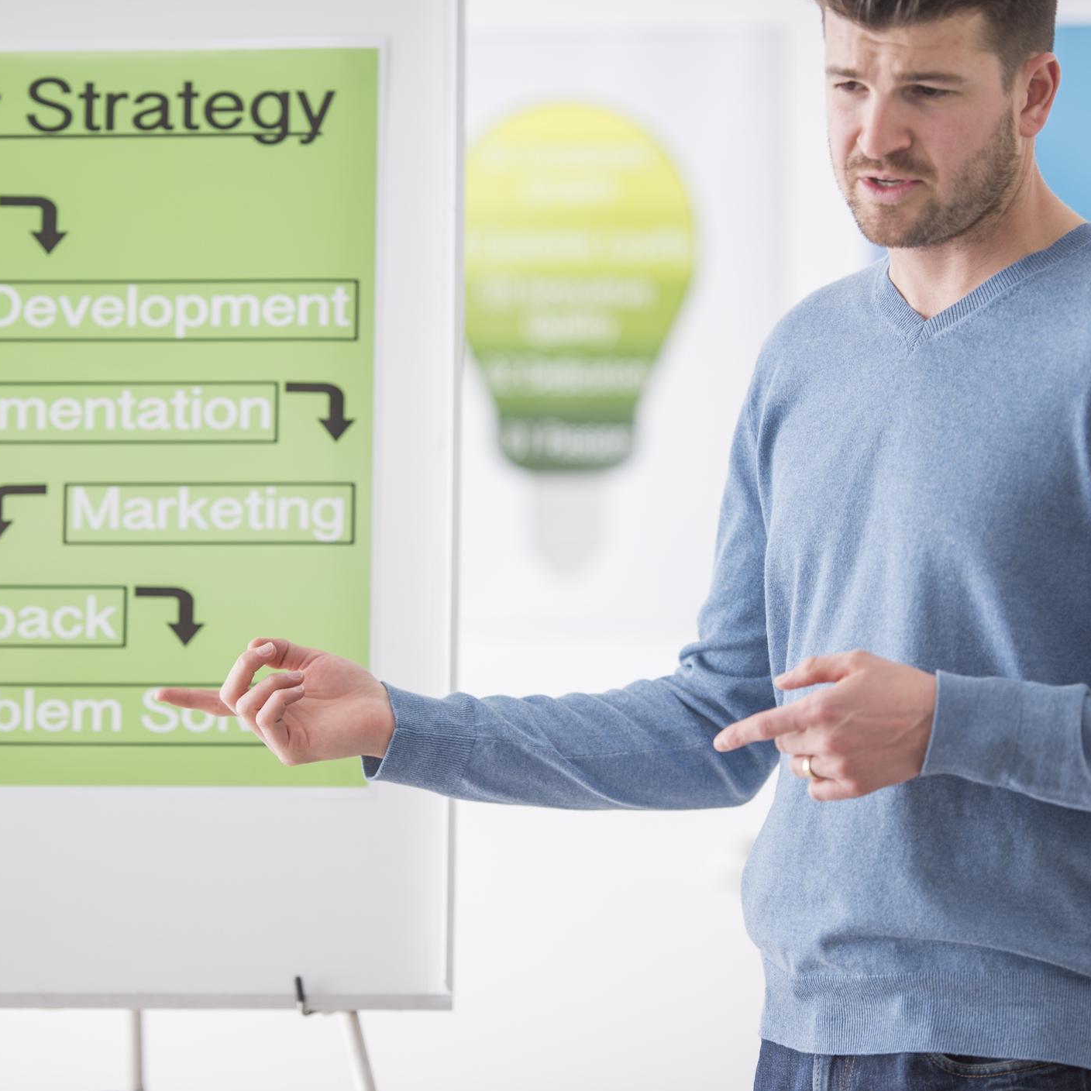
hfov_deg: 6.8
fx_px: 9128
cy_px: 546
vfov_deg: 6.8
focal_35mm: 256
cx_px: 526
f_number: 2
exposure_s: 1/500
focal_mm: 200
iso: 100
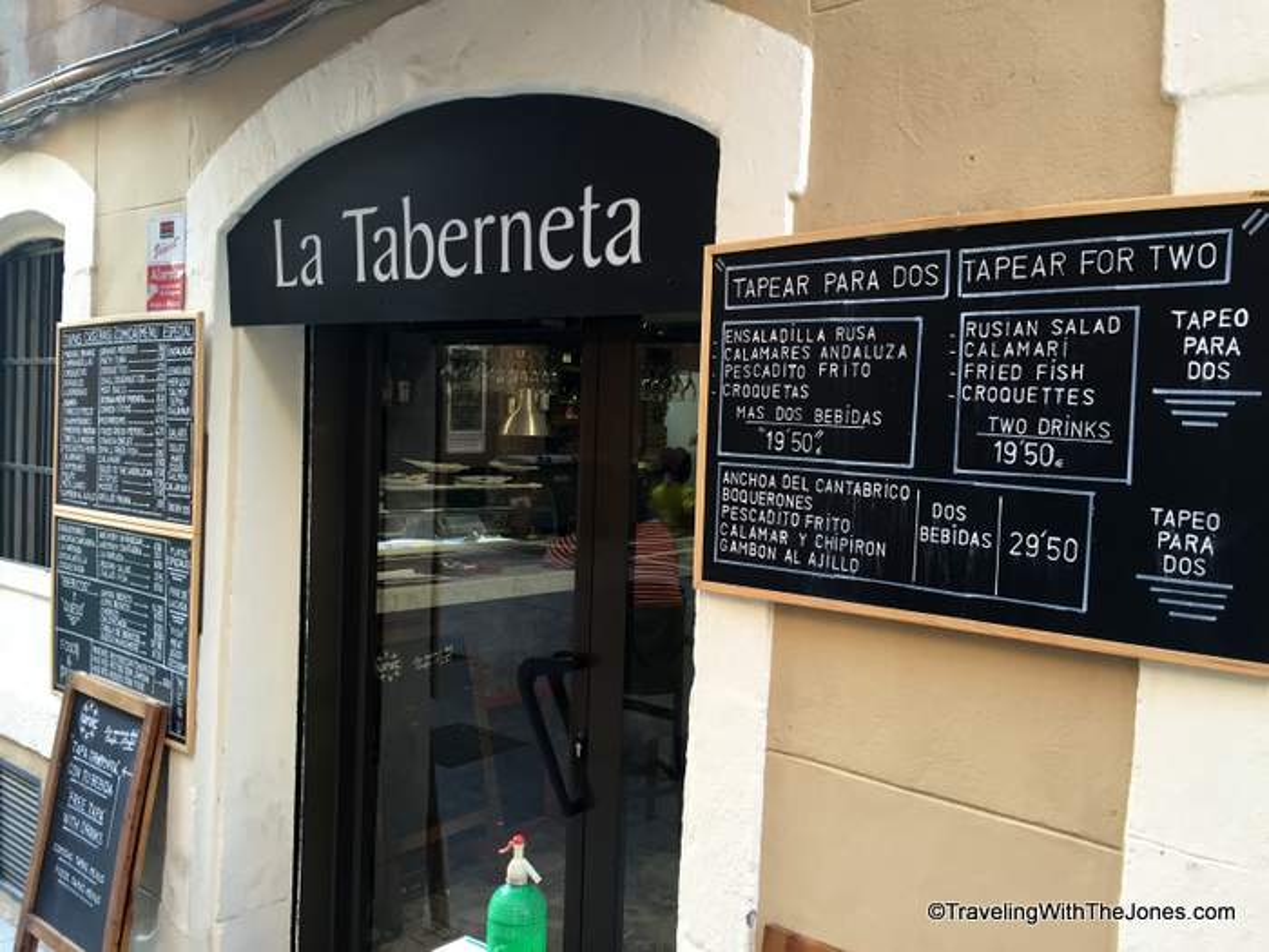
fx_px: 1063
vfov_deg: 48.2
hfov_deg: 61.7
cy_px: 476
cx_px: 634
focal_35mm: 29
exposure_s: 1/33
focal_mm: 4.15
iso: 32
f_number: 2.2
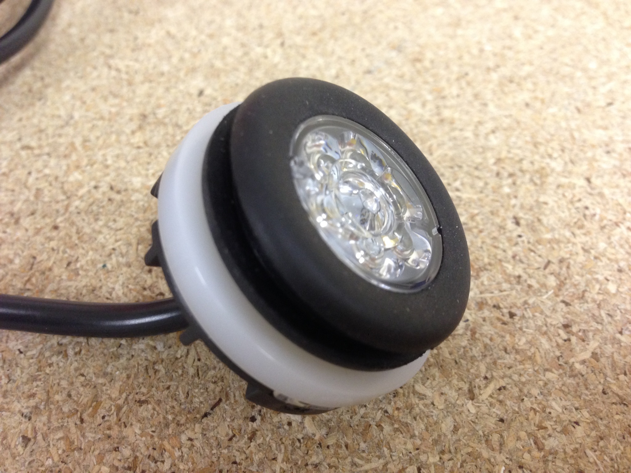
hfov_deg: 55.4
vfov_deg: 42.9
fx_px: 602
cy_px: 236
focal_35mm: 33
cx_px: 316
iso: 250
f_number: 2.4
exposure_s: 1/20
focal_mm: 4.12
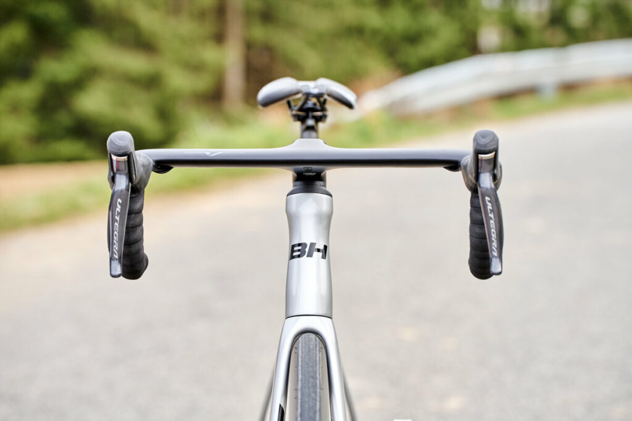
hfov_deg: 14.3
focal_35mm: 143
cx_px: 316
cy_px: 210
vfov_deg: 9.6
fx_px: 2511
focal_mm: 143
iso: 250
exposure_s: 1/320
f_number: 5.6
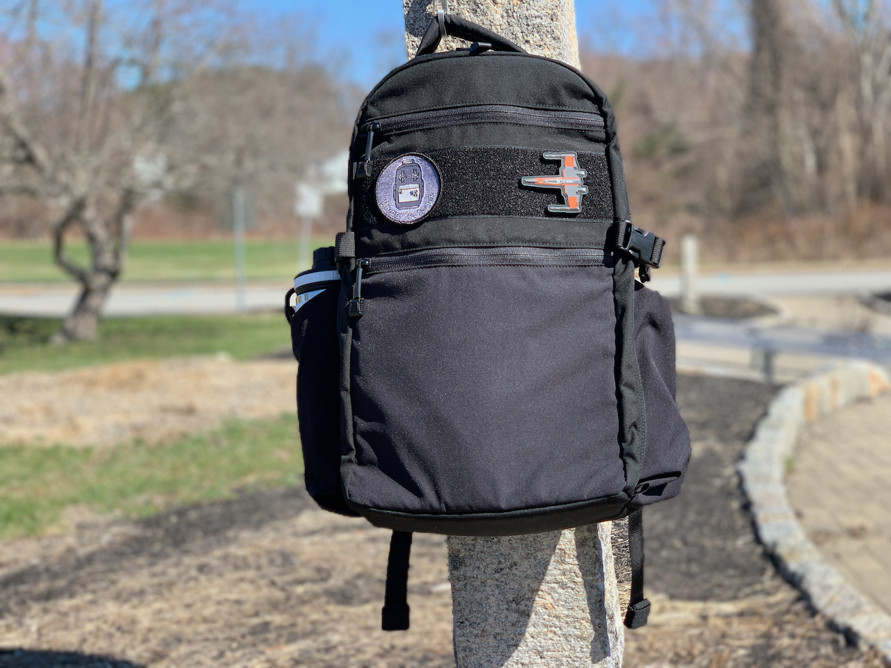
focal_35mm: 52
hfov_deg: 36.8
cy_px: 334
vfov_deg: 28.0
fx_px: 1338
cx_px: 446
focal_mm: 6
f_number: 2.4
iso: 16
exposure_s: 1/533
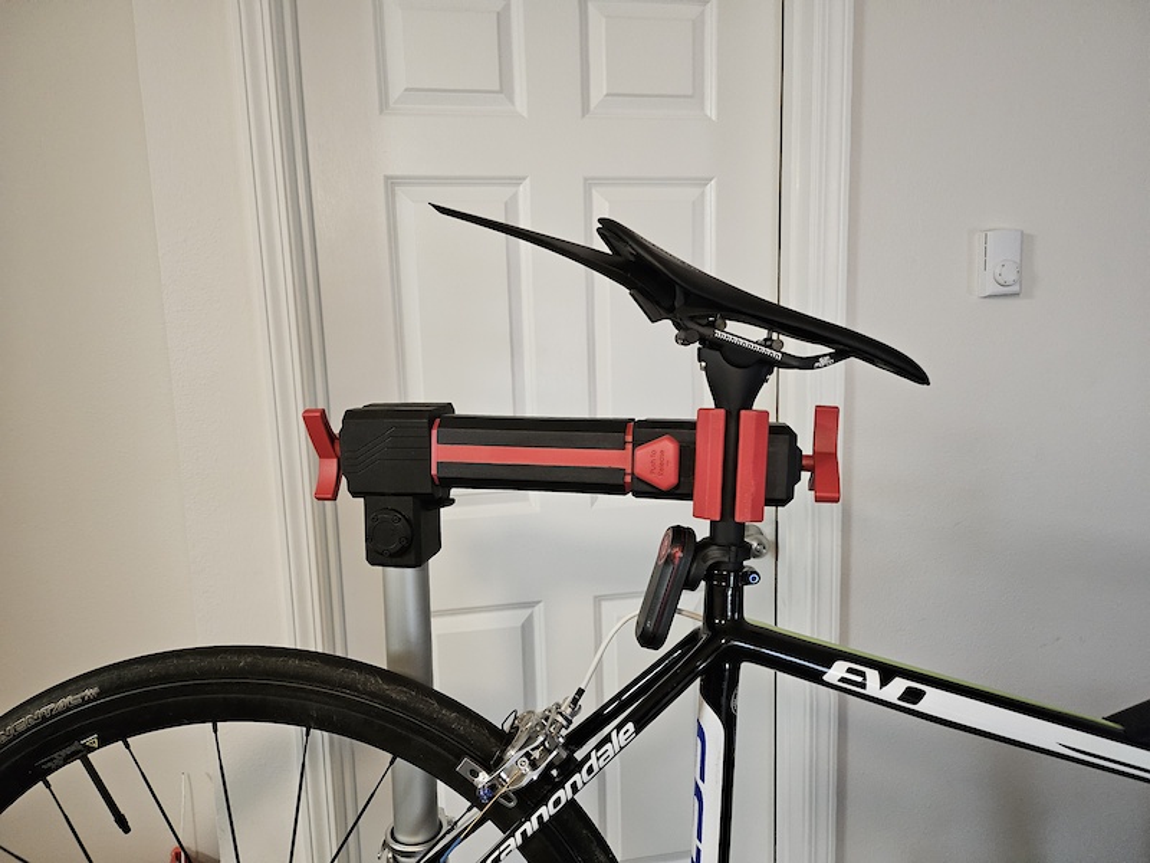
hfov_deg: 71.6
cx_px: 575
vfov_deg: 56.8
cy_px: 432
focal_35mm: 24
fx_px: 797
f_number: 1.8
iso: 1000
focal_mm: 5
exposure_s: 1/120
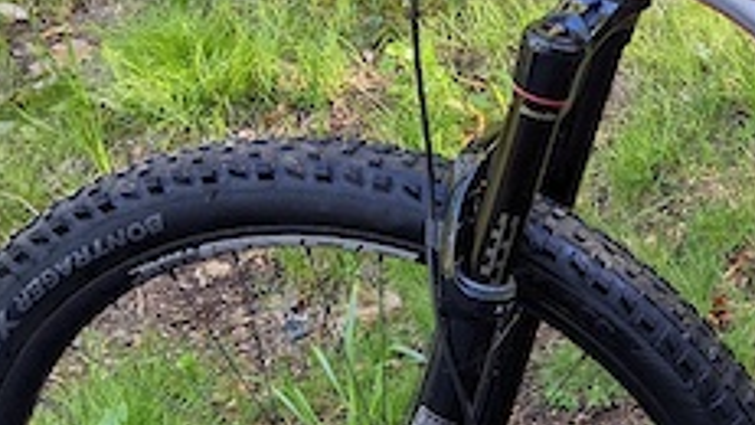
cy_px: 369
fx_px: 2042
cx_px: 1121
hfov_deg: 18.6
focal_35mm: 102
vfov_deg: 11.8
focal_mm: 4.38
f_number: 1.73
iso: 56
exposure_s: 1/120
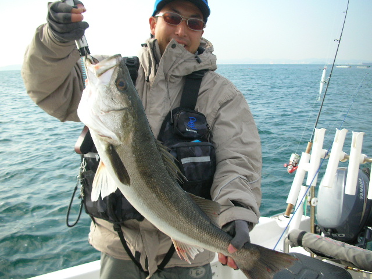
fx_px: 376
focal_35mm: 35
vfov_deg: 40.7
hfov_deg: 52.6
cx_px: 186
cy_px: 140
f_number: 8.5
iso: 50
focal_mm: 5.8
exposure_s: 1/61.8
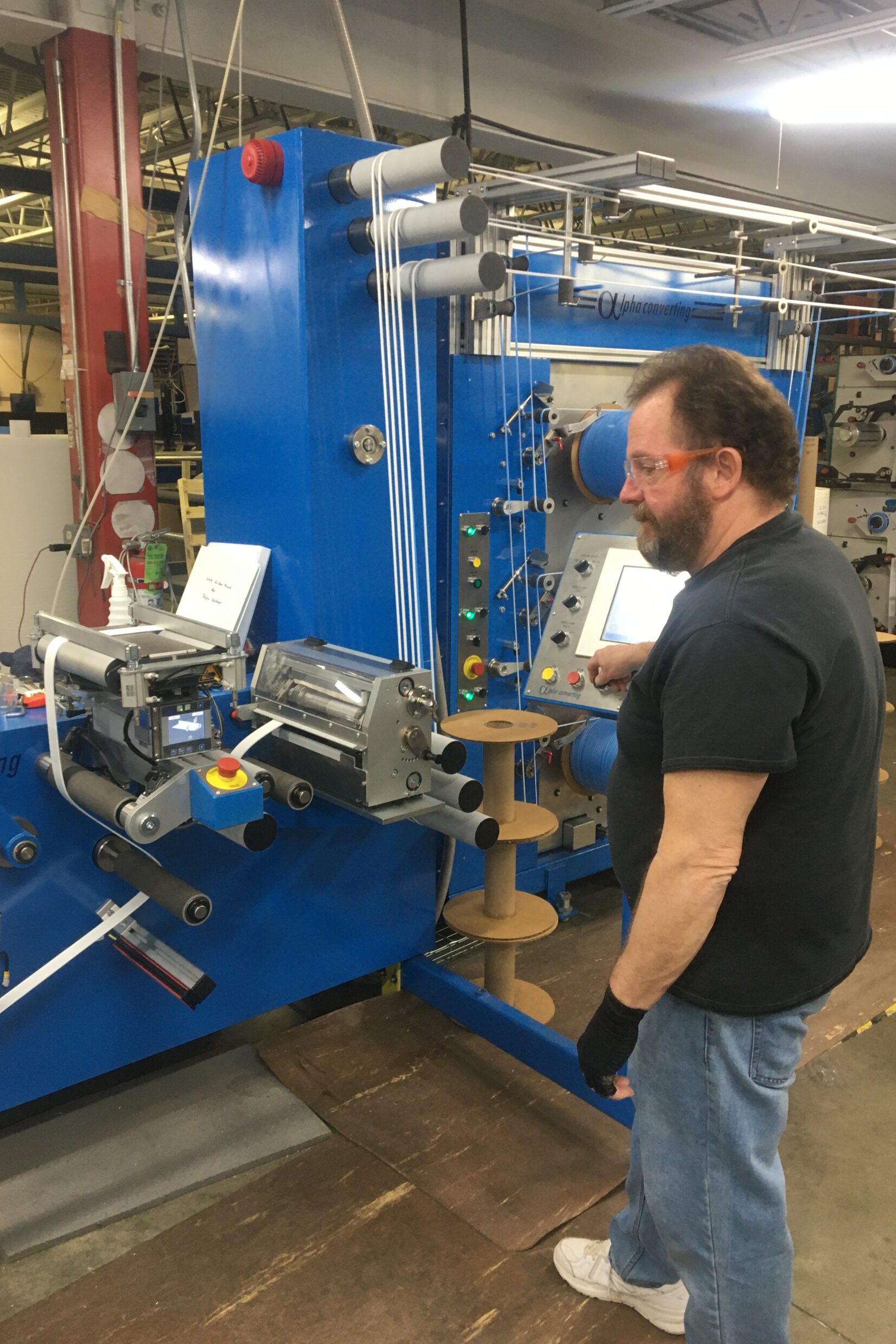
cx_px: 467
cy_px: 671
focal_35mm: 31
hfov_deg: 42.3
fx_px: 1157
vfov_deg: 60.3
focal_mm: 4.15
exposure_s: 1/30
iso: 80
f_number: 2.2
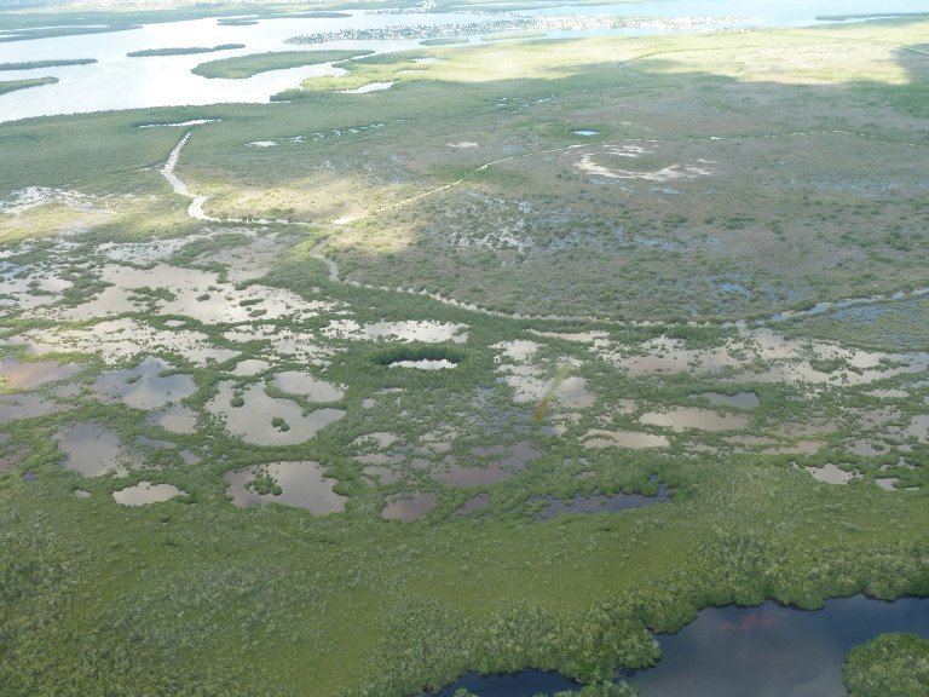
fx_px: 939
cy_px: 348
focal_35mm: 35
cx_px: 464
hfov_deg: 52.6
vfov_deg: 40.7
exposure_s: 1/100
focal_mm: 5.7
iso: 80
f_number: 3.5
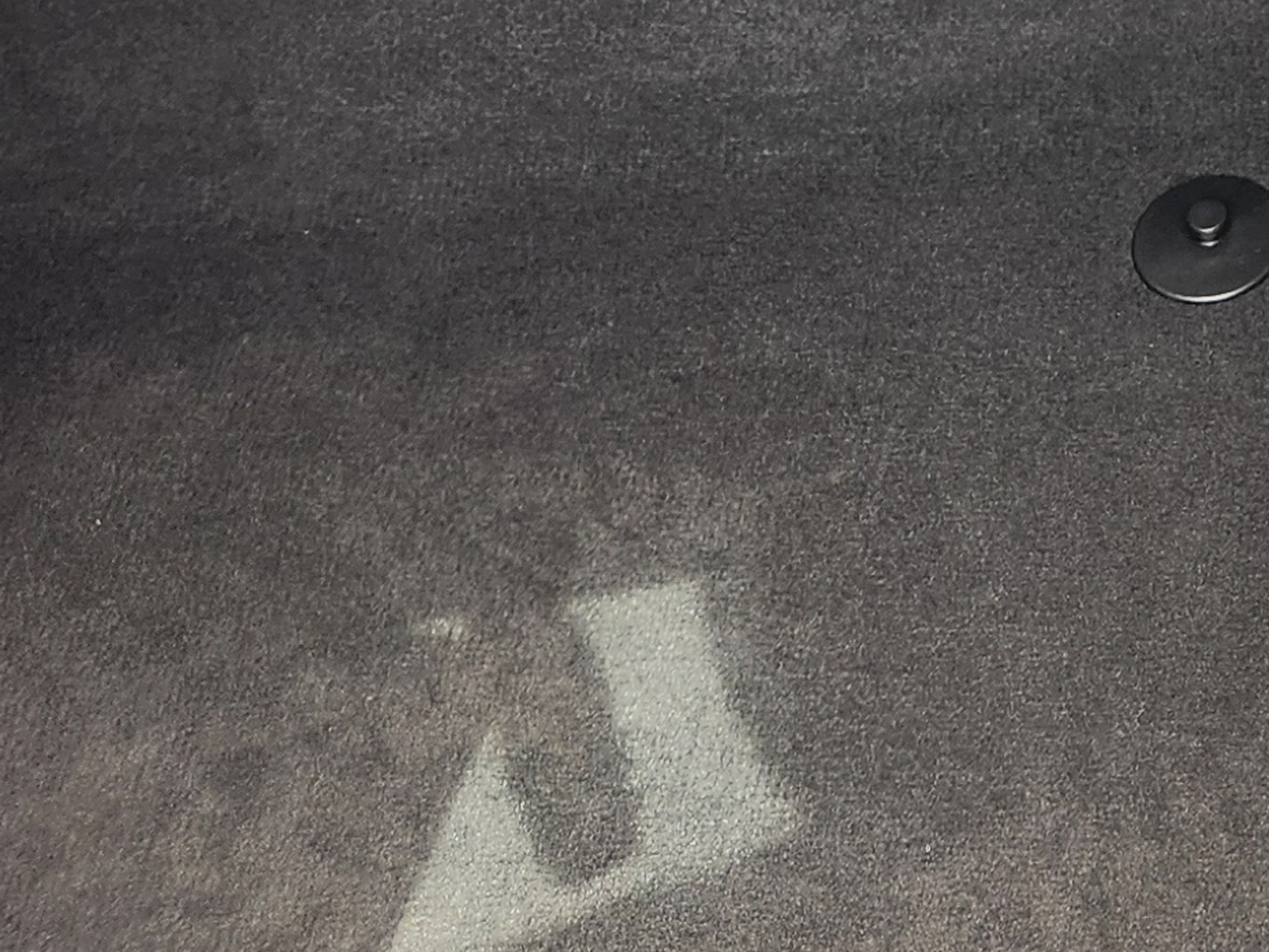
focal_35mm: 99
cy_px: -860
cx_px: 1815
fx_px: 3630
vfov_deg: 13.2
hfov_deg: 18.0
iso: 40
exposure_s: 1/180
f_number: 1.8
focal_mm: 5.4
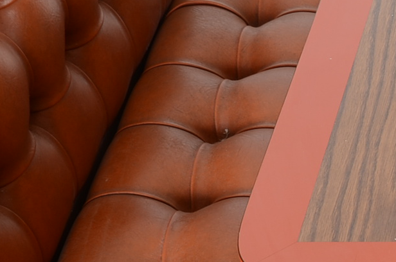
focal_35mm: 144
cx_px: 630
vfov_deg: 9.5
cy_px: 183
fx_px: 1581
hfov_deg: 13.3
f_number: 10
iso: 125
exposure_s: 1/125
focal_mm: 24
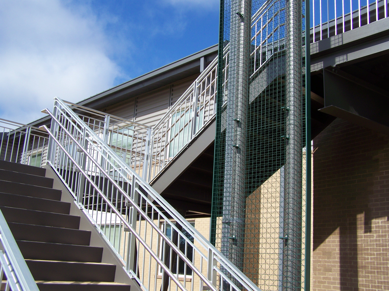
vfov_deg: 37.7
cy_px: 146
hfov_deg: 49.0
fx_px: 427
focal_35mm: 38
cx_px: 194
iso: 64
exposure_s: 1/500
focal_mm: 6.3
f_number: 4
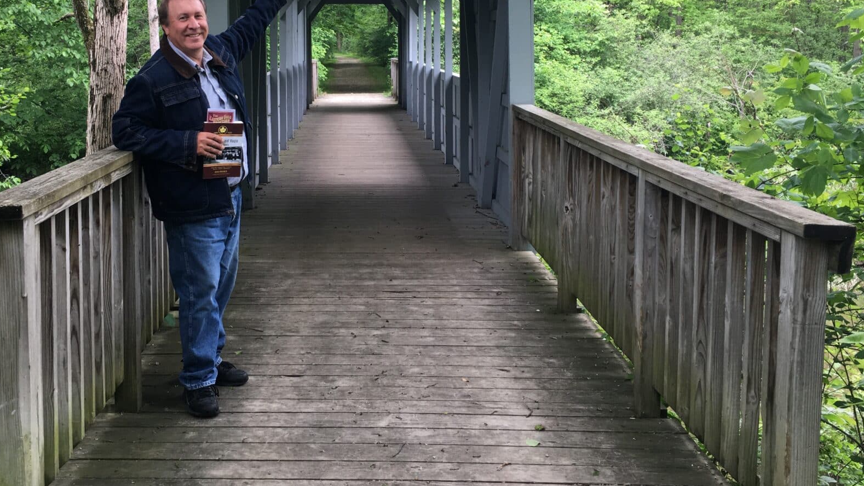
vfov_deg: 28.5
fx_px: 939
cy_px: 103
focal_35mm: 41
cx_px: 377
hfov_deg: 49.3
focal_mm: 4.15
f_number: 2.2
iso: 40
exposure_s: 1/120
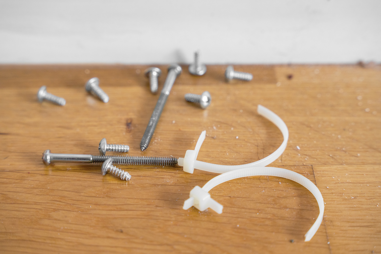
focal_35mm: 70
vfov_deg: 19.5
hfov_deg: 28.8
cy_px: 127
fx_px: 741
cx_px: 190
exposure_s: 1/50
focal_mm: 70
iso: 500
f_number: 4.5
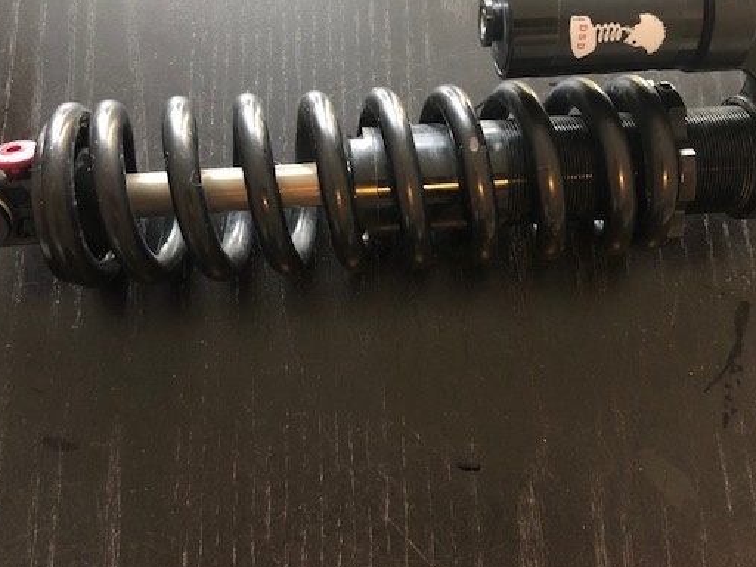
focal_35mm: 35
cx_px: 405
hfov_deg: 52.6
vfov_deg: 40.5
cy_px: 221
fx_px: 764
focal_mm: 3.99
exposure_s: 1/9
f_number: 1.8
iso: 100
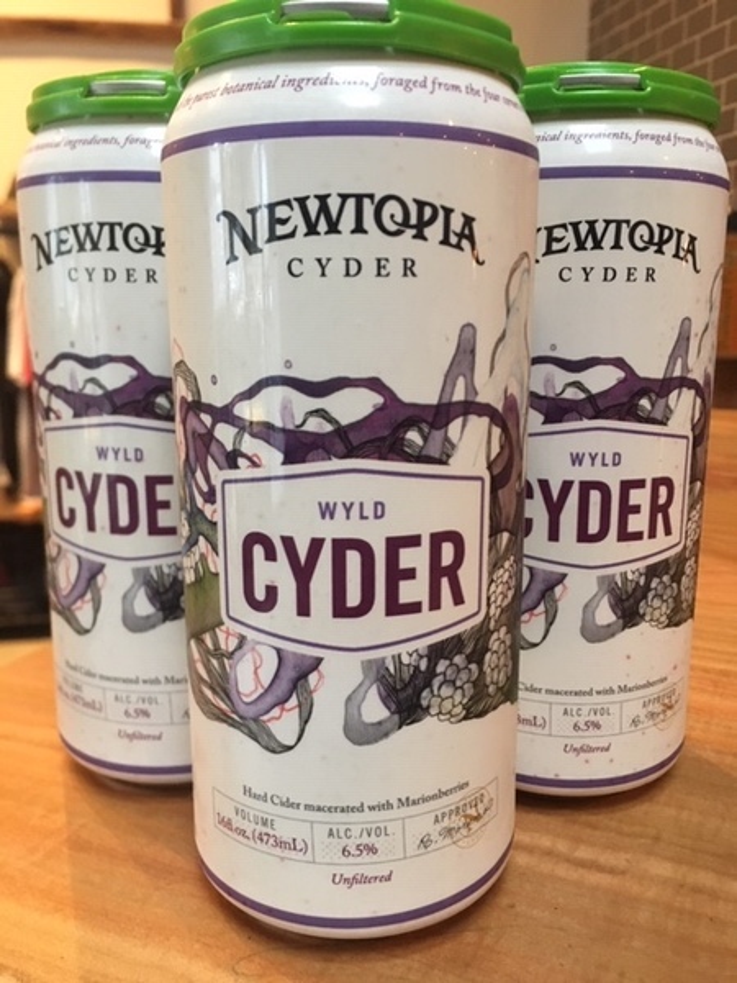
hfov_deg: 48.2
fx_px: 823
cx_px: 368
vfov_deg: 61.7
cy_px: 492
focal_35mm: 29
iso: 200
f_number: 2.2
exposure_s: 1/17
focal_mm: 4.15
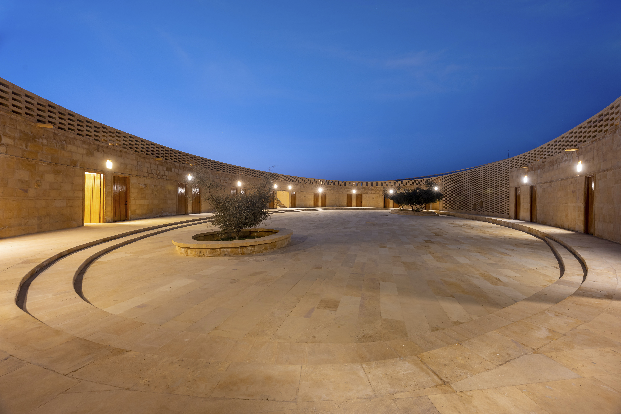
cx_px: 310
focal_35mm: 14
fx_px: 241
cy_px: 207
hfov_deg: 104.3
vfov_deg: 81.2
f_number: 8
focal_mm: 14
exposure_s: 30
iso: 160
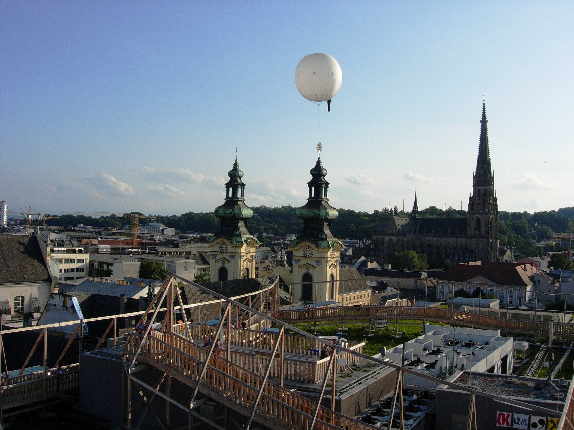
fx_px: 630
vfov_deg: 37.7
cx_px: 287
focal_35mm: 38
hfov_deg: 49.0
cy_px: 215
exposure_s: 1/861
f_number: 4.8
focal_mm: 7.8
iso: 64
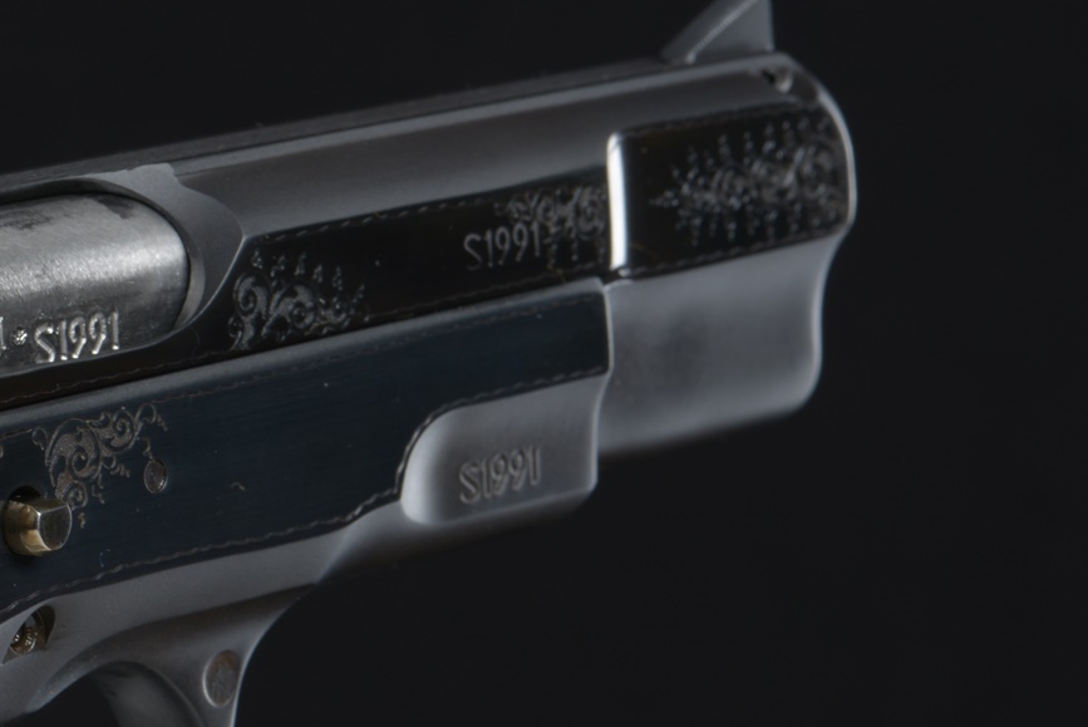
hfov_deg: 8.2
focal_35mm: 248
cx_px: -39
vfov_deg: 5.5
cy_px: 765
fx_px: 7499
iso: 100
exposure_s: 1/60
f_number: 22
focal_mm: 105
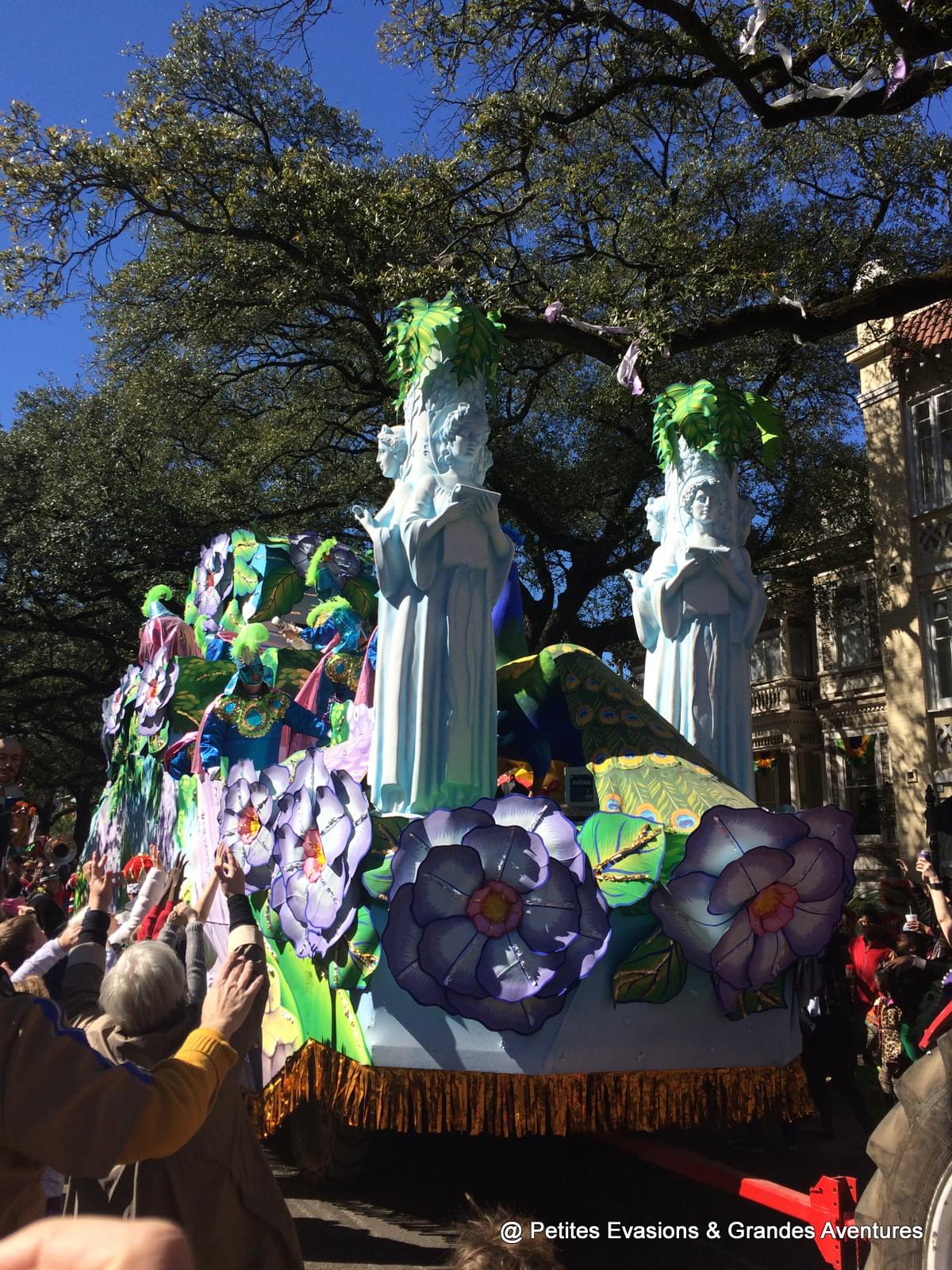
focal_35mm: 29
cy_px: 635
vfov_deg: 61.7
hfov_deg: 48.2
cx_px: 476
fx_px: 1063
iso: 32
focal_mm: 4.15
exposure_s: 1/1786
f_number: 2.2
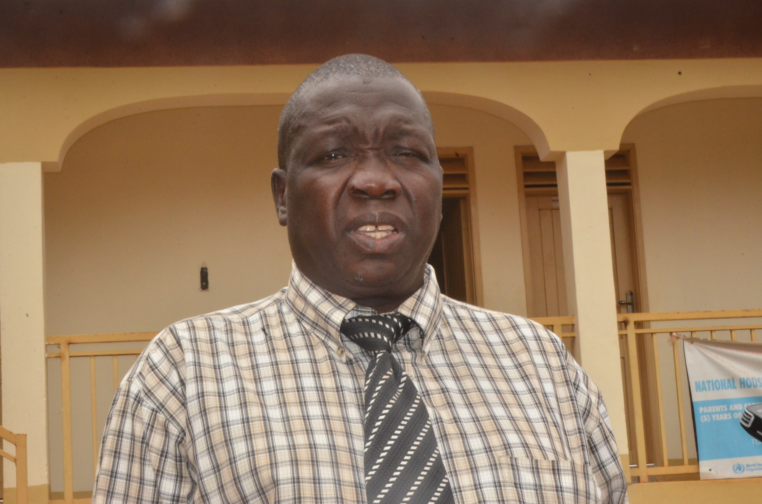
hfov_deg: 28.1
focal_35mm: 72
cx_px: 381
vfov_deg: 18.8
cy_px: 252
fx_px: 1521
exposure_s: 1/160
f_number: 32
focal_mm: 48
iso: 1250
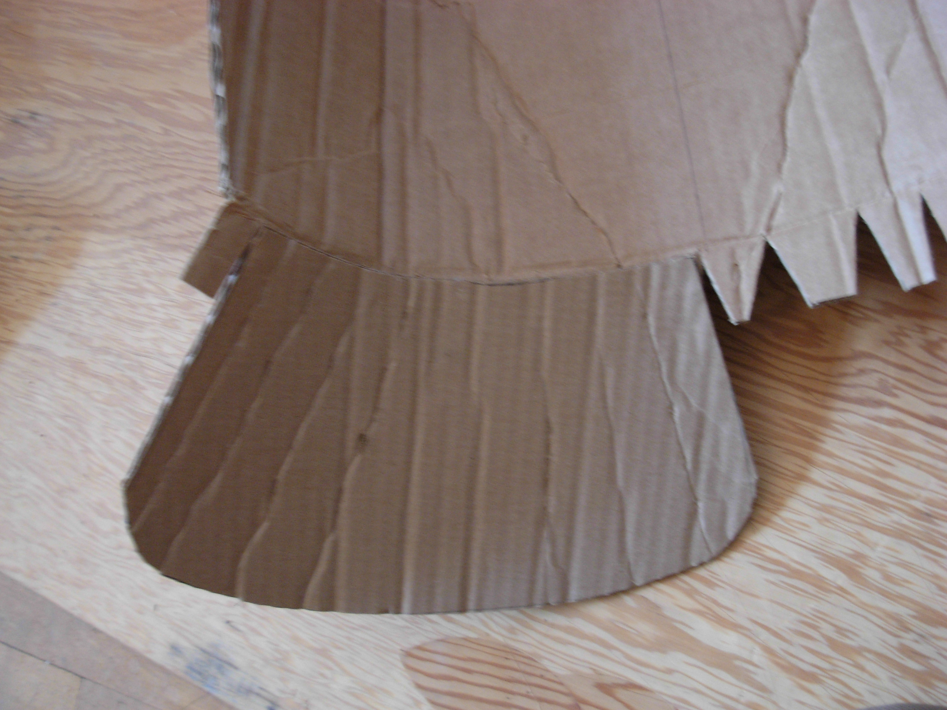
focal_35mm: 38
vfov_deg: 37.7
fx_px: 1040
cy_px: 355
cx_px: 474
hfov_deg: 49.0
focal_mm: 6.3
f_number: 2.9
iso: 200
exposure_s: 1/2.9
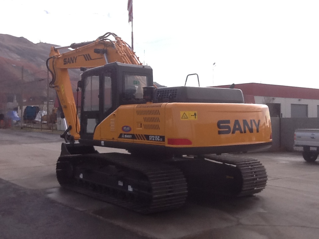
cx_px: 160
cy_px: 120
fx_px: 405
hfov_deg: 42.9
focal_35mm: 44
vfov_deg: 32.9
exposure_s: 1/1115
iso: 40
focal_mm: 2.03
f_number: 2.4
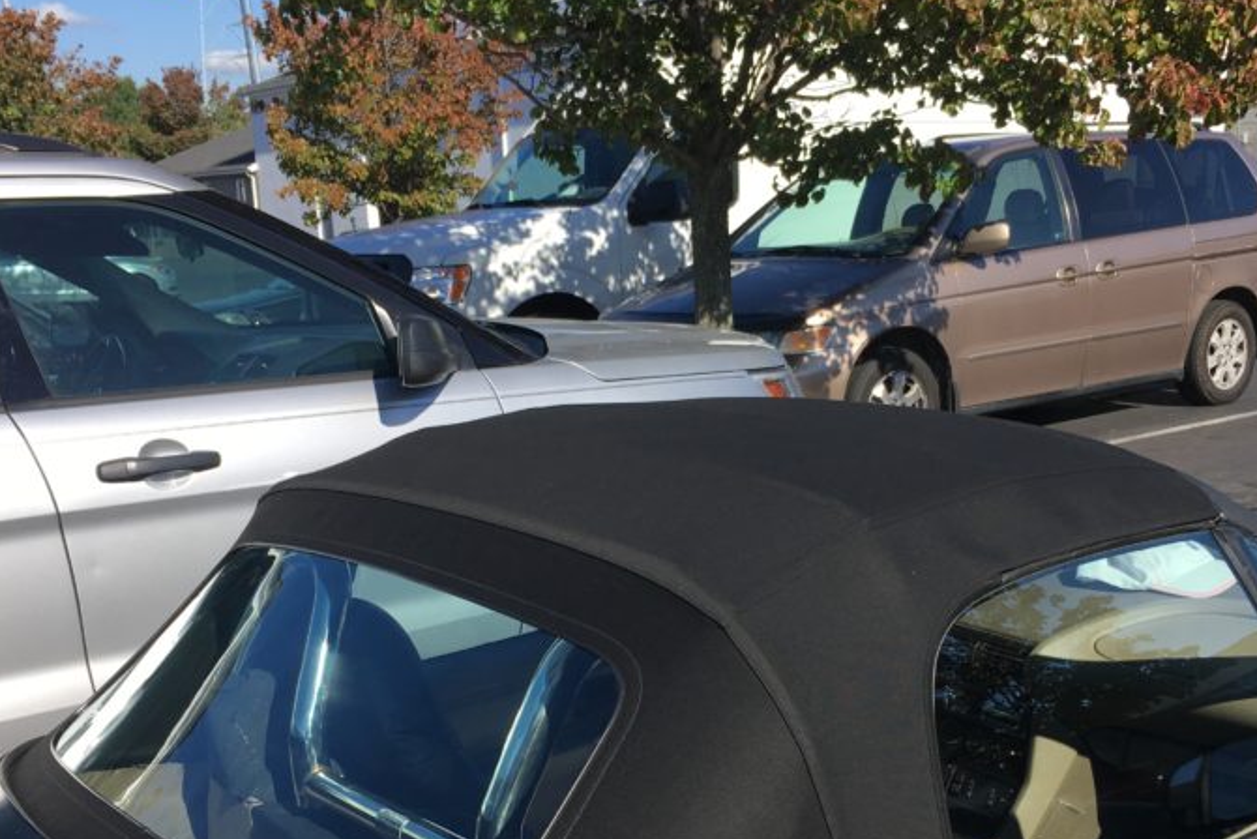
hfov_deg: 42.7
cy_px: 579
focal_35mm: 46
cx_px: 673
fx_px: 1607
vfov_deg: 29.0
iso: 25
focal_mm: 4.15
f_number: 2.2
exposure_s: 1/1202
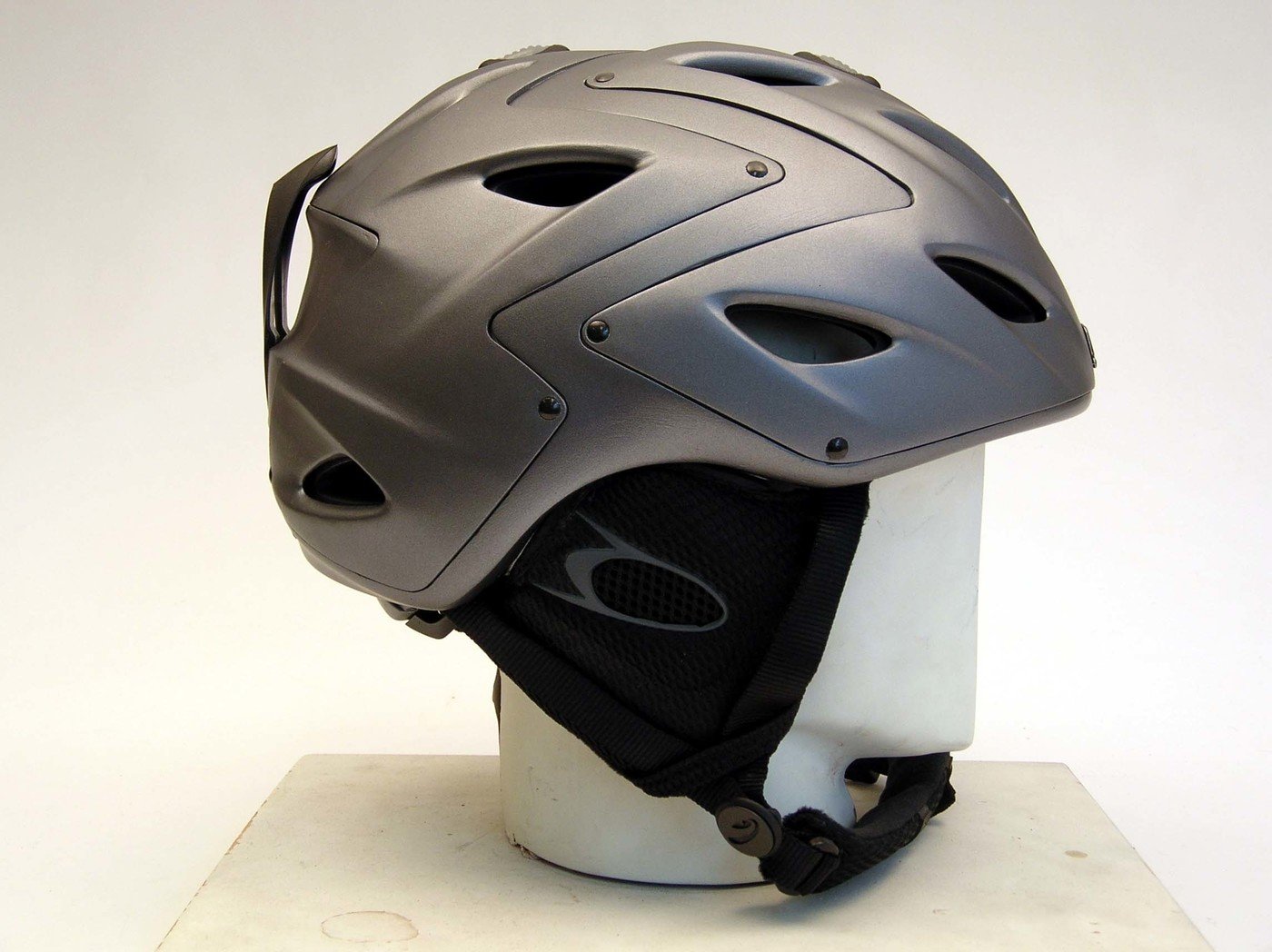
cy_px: 476
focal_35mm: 58
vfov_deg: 25.2
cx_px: 636
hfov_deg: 33.3
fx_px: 2130
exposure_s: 1/38.7
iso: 50
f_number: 3.1
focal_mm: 9.6
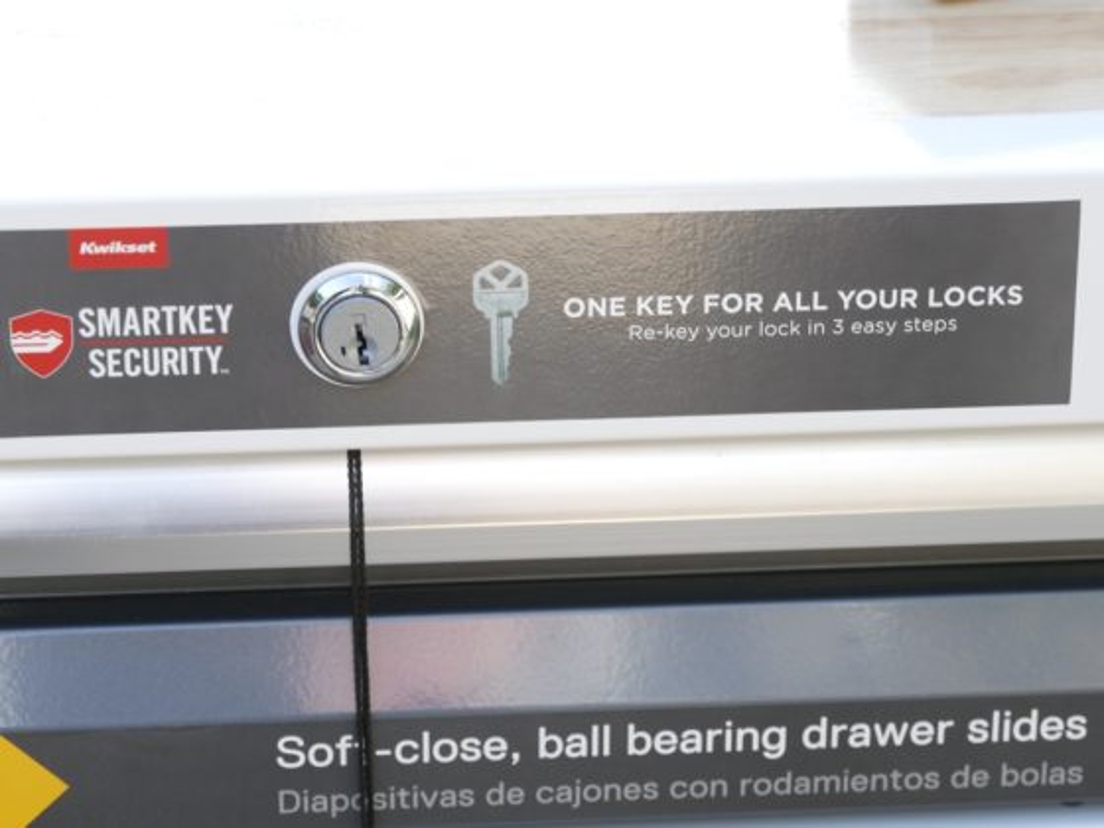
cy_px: 414
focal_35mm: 122
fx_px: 3891
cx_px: 552
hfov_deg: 16.1
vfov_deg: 12.1
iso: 500
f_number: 5.2
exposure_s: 1/160
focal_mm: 61
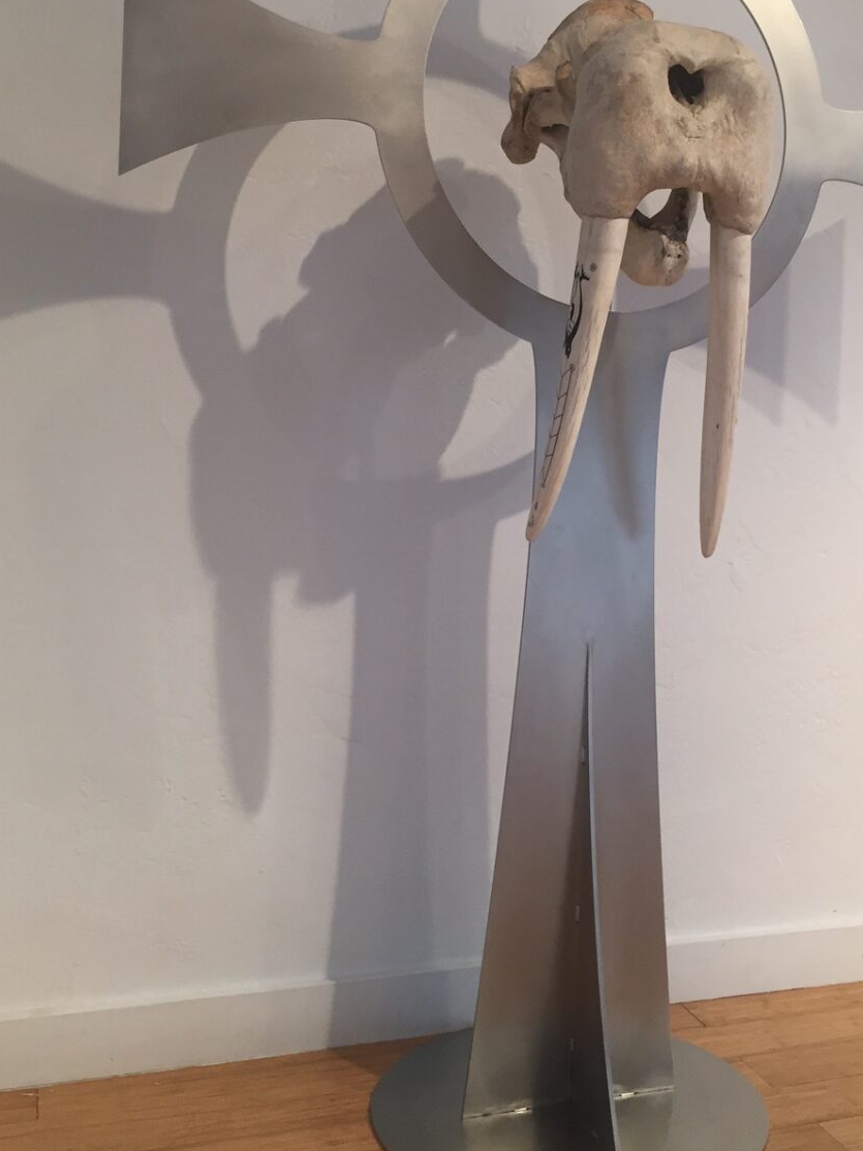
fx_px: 1330
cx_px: 573
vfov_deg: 46.4
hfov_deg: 35.6
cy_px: 434
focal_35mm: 40
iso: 32
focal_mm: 4.15
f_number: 2.2
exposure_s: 1/30
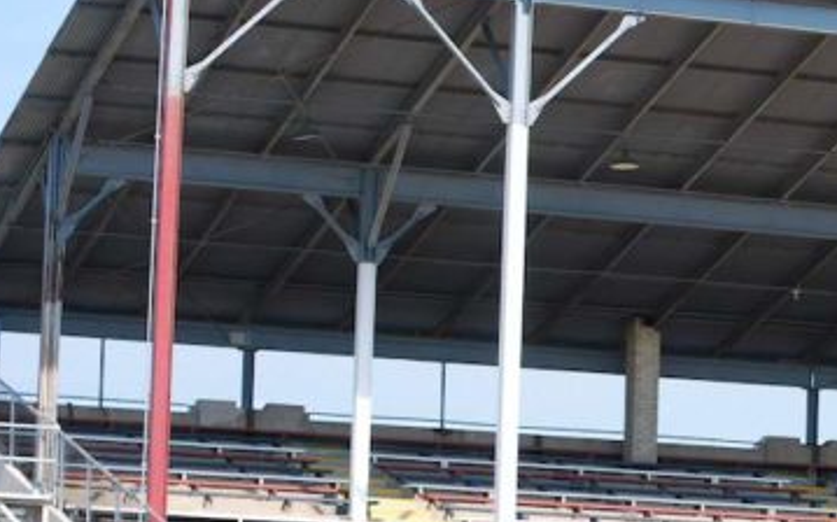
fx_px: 4106
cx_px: 825
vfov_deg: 7.3
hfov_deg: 11.5
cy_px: 473
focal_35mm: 180
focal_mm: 55
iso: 100
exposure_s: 1/200
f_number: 7.1
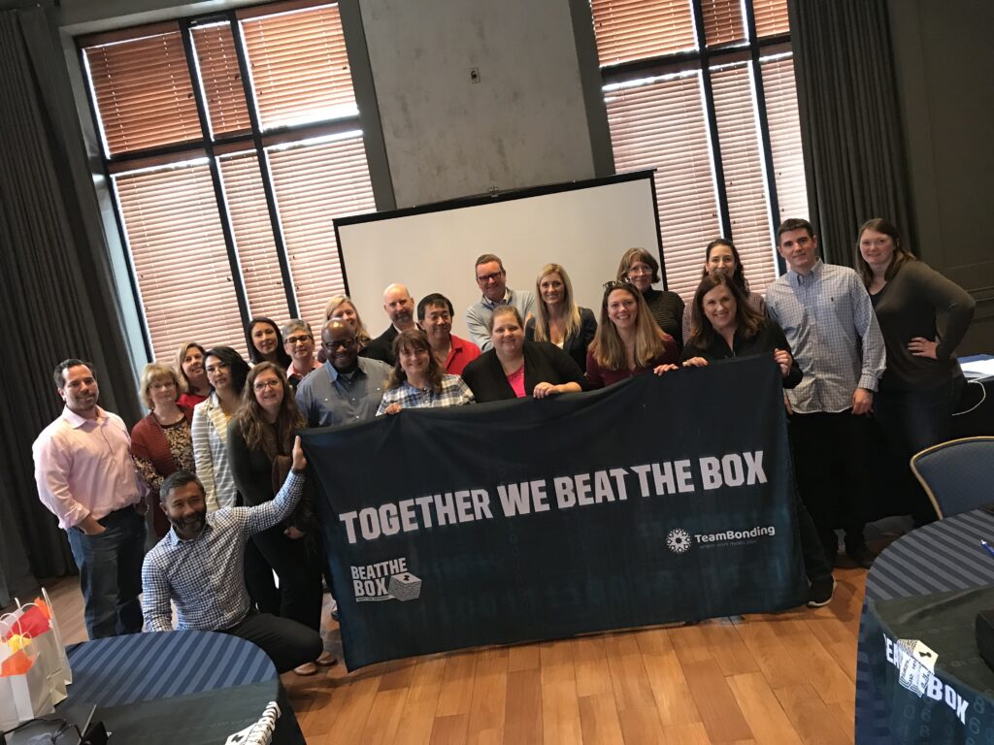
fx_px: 804
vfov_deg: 49.7
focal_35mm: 28
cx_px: 497
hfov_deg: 63.4
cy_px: 372
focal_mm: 3.99
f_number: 1.8
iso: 80
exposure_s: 1/15
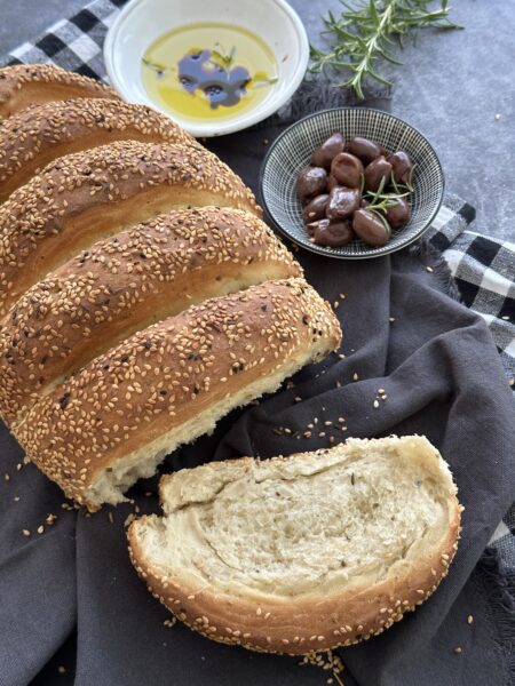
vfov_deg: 39.7
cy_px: 343
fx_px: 952
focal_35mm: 48
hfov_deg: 30.3
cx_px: 258
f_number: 1.78
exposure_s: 1/179
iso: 50
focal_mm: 6.86
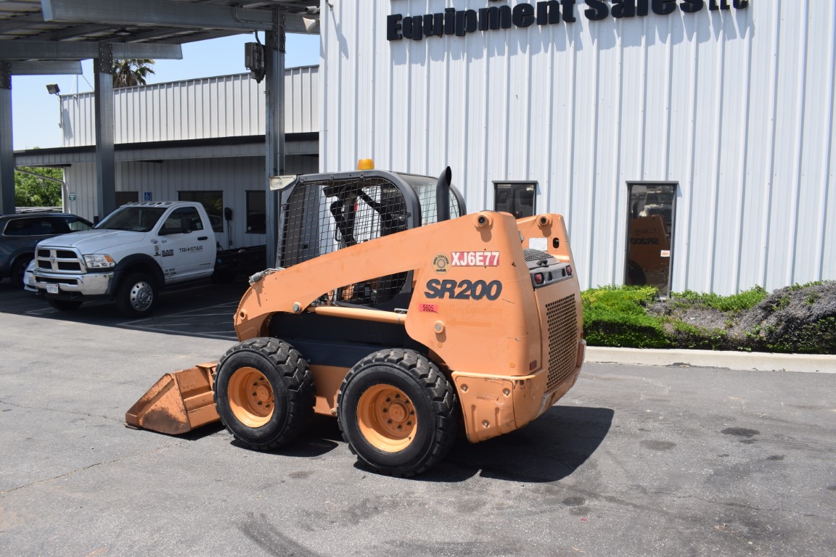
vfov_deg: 47.9
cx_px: 418
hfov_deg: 67.4
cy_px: 278
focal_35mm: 27
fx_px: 627
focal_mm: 18
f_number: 9
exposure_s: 1/320
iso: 200
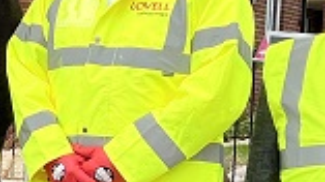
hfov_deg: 11.3
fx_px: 1567
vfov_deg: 6.6
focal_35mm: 182
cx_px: -174
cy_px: 155
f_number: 1.5
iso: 50
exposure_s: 1/3356
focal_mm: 5.7
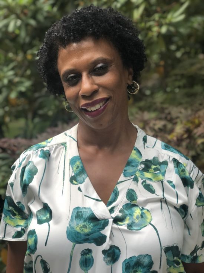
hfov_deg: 25.7
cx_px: 102
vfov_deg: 33.8
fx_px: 448
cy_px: 136
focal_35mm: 57
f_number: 2.8
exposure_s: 1/40
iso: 20
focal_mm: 6.6
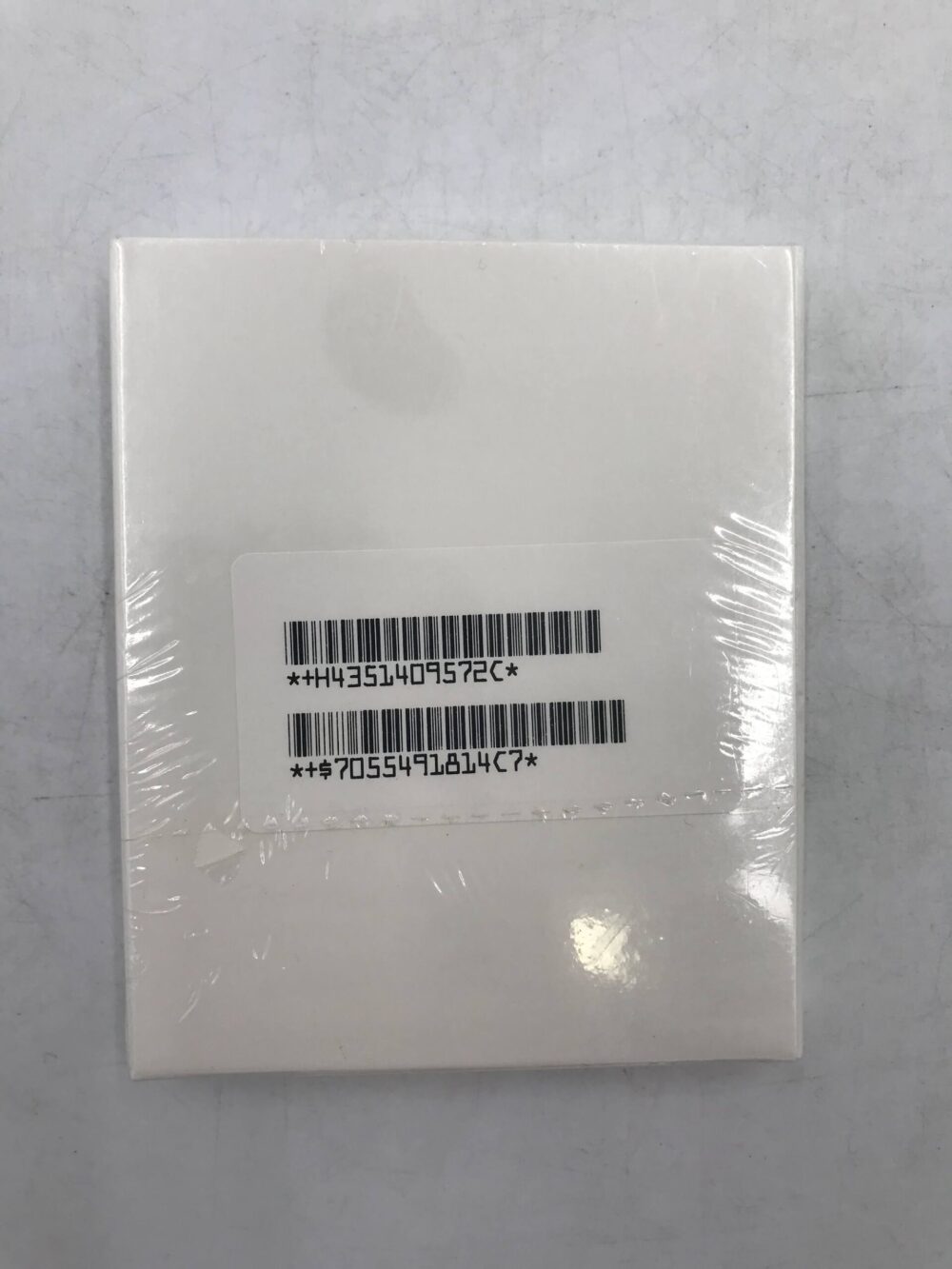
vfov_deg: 63.4
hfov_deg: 49.8
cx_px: 476
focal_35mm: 28
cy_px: 634
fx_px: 1027
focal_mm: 3.99
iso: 25
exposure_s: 1/120
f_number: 1.8
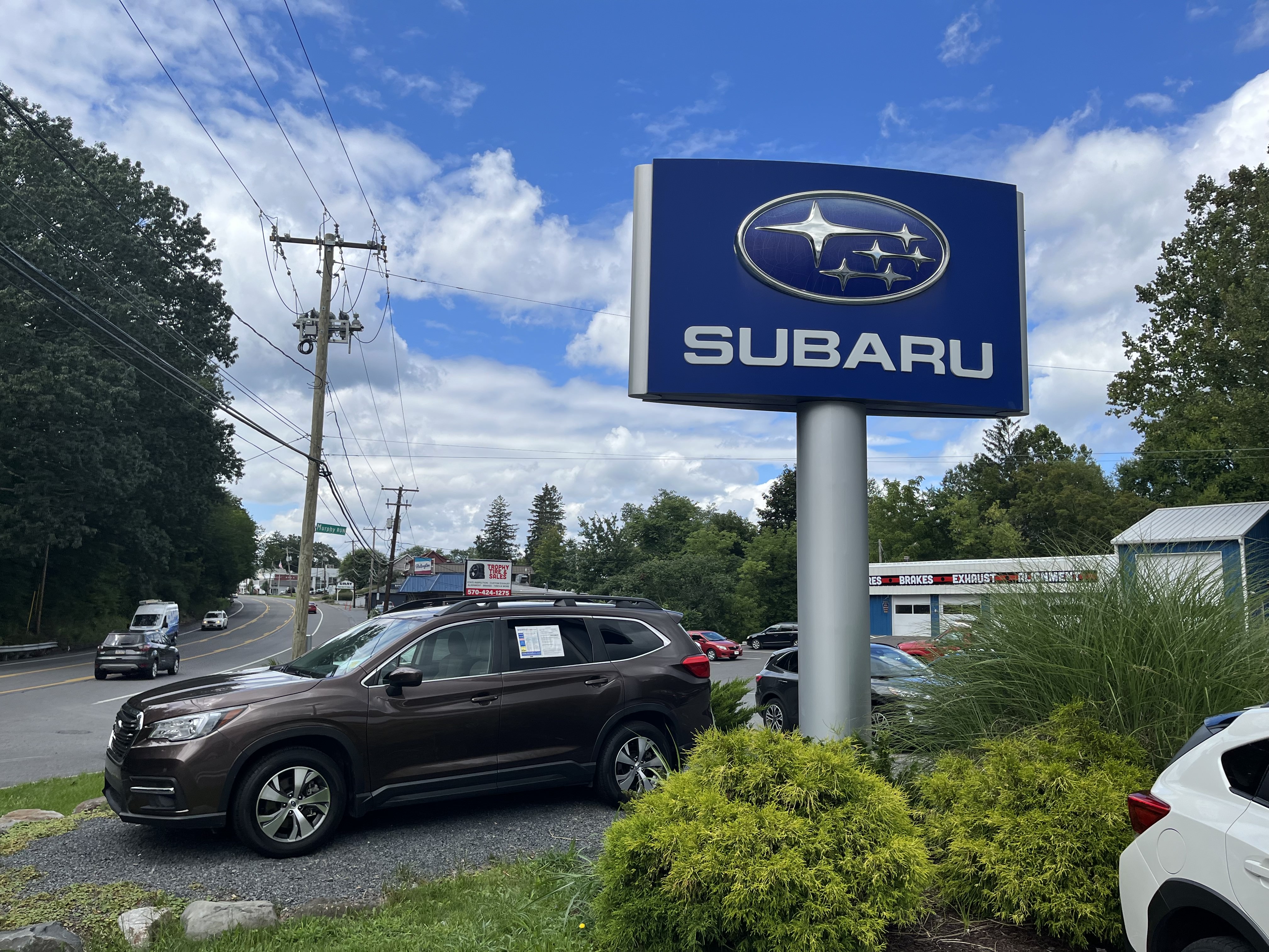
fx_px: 953
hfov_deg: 67.3
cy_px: 476
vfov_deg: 53.1
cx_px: 634
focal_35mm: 26
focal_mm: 5.1
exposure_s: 1/3745
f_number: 1.6
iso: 50
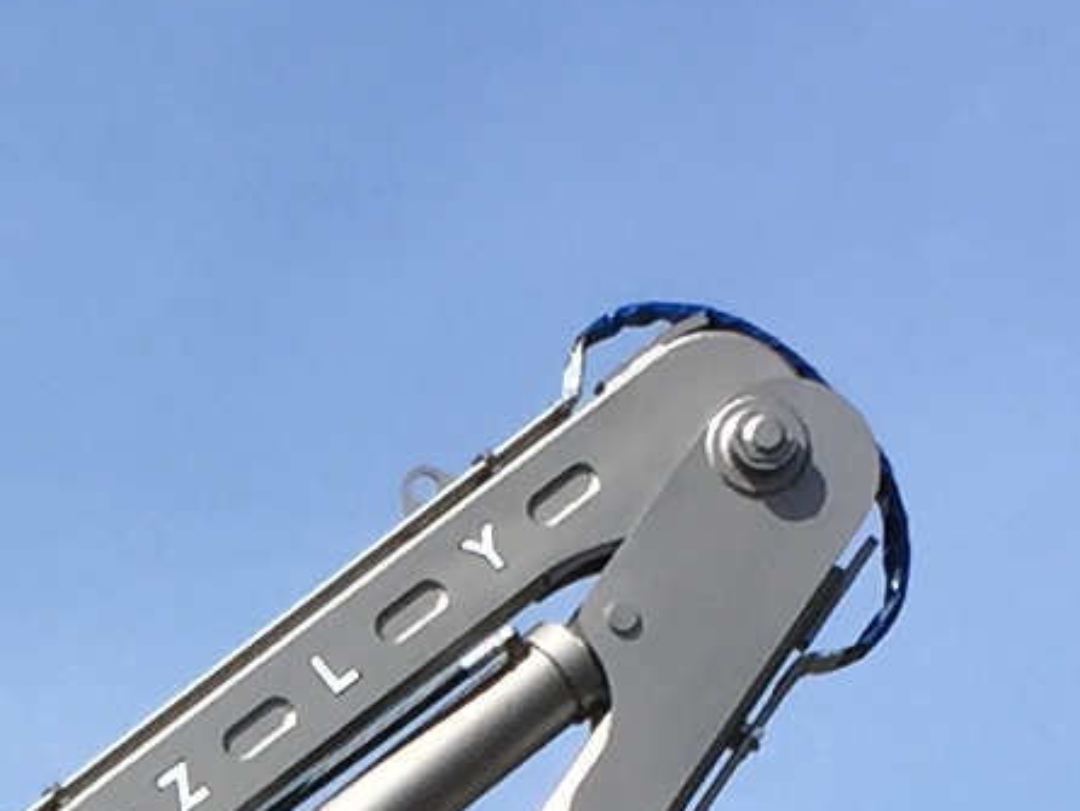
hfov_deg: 9.1
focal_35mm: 212
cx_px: -523
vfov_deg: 6.6
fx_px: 6618
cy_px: 2080
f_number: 2.2
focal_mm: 4.15
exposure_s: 1/1883
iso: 32
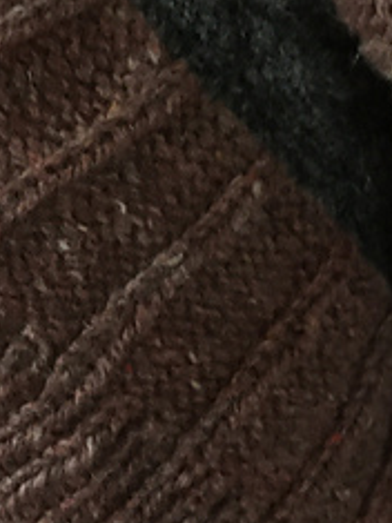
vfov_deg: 24.7
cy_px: 285
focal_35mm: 79
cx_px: 100
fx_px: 1194
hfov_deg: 18.5
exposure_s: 1/17
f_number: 2.2
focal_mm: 4.15
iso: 640
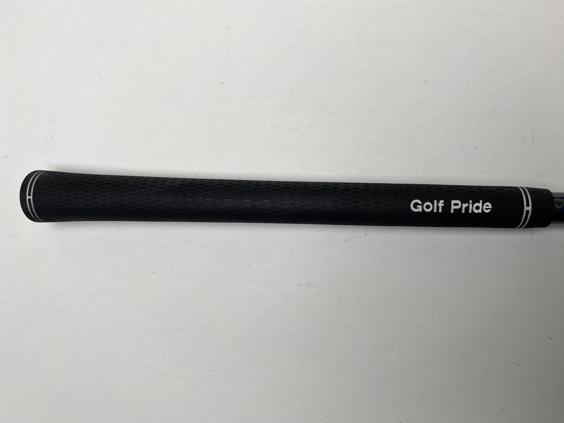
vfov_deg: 53.1
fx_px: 424
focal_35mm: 26
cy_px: 212
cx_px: 282
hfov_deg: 67.3
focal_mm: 4.25
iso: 32
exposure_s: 1/449
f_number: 1.8
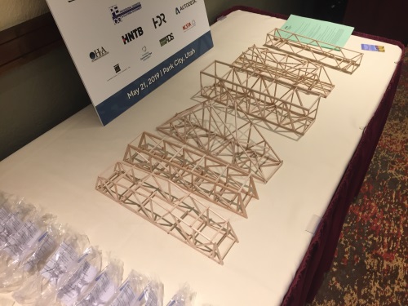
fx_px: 342
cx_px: 204
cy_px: 153
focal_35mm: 29
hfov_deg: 61.7
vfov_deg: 48.2
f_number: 2.2
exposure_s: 1/30
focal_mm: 4.15
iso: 32
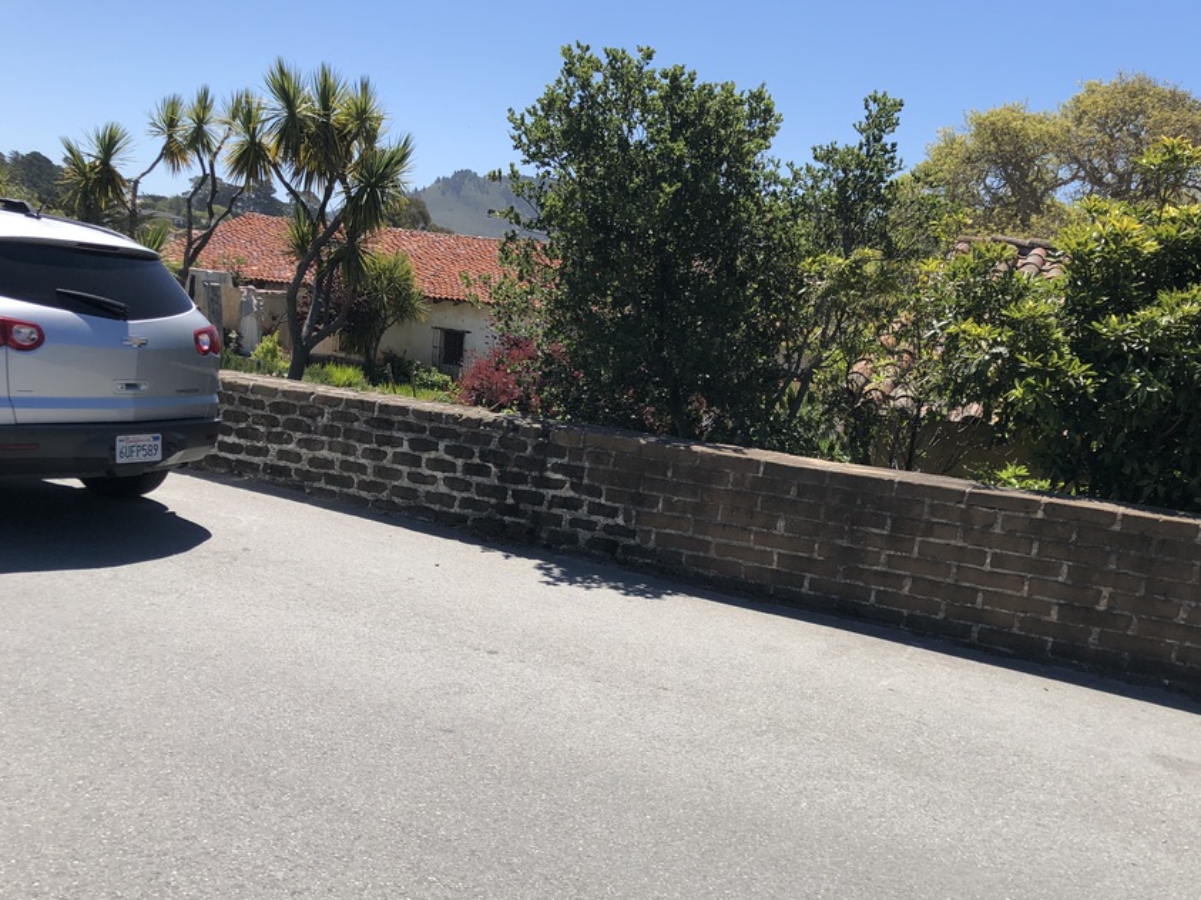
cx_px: 715
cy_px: 531
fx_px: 1179
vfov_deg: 41.6
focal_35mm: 34
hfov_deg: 53.6
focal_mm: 4
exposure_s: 1/1600
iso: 20
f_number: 1.8
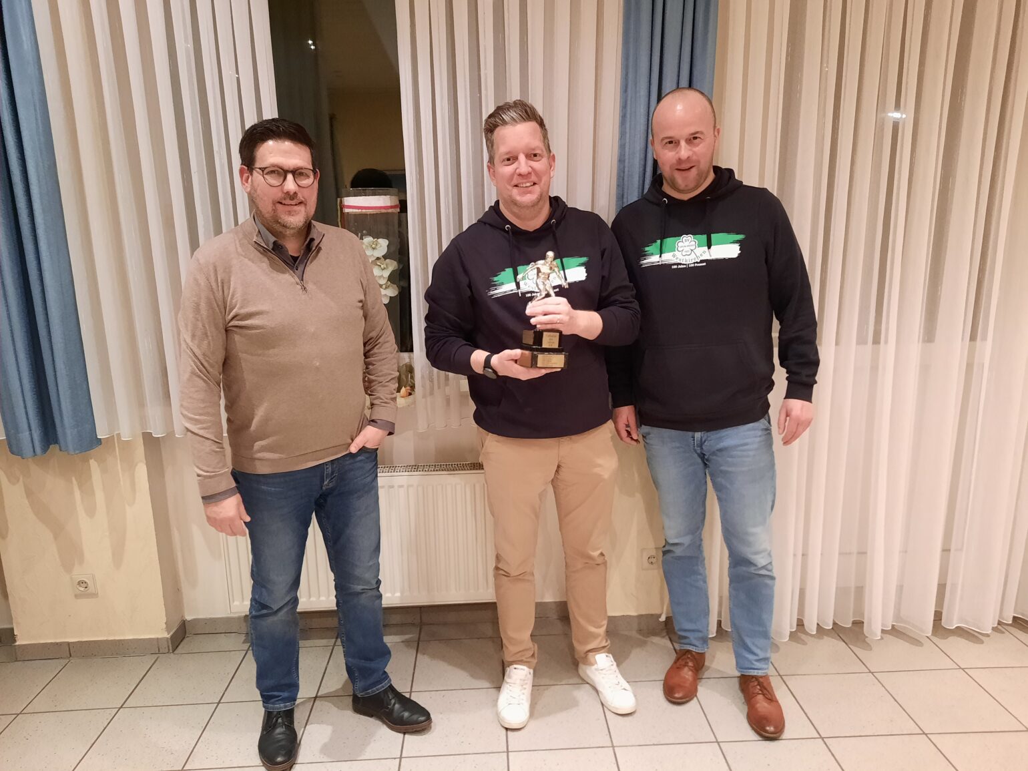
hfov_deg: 69.4
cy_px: 386
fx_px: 742
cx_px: 514
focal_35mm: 25
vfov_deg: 54.9
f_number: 2
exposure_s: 1/20
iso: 800
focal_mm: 4.6
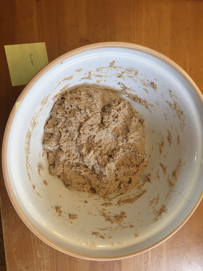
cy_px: 136
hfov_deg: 48.2
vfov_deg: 61.7
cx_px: 102
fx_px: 227
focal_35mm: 29
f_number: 2.2
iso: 64
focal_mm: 4.15
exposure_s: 1/30
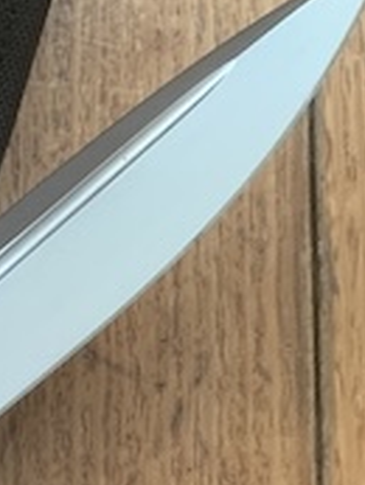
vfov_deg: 18.9
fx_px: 1404
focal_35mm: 100
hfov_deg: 13.7
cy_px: 523
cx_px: -216
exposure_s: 1/60
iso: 400
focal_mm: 4.25
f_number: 1.8
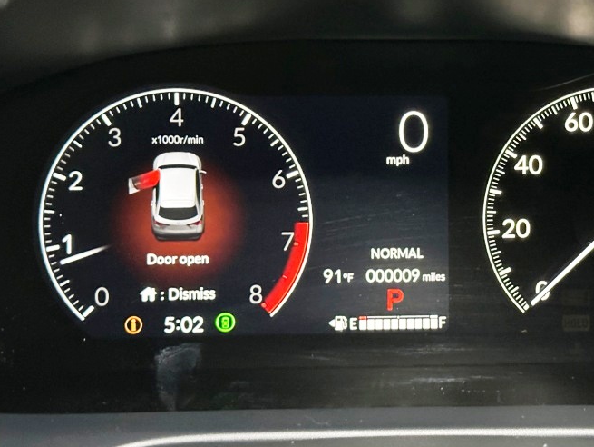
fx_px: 1288
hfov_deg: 25.7
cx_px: 427
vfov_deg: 19.6
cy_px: 171
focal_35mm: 75
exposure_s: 1/24
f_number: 1.78
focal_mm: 6.86
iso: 640
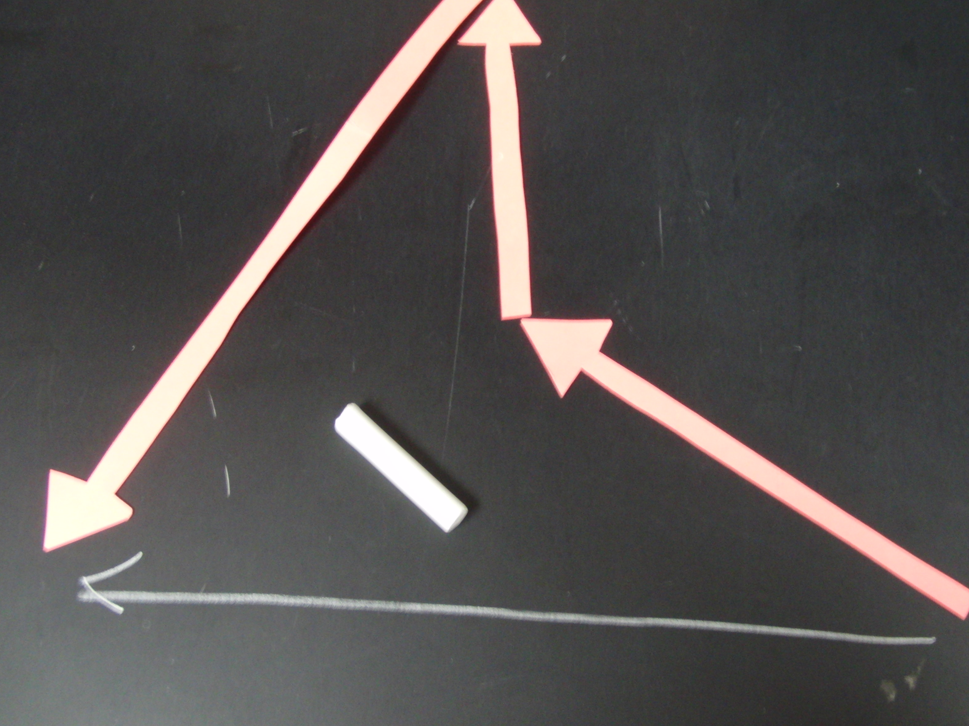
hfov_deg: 43.7
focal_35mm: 43
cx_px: 562
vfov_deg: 33.6
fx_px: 1204
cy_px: 353
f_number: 3.6
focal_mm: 6.42
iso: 400
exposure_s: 1/8
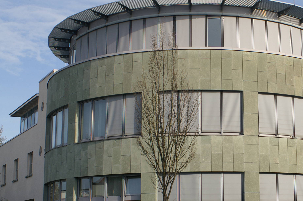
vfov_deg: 19.7
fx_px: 580
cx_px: 246
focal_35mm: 69
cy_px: 128
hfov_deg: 28.6
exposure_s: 1/250
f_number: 10
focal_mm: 28
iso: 100
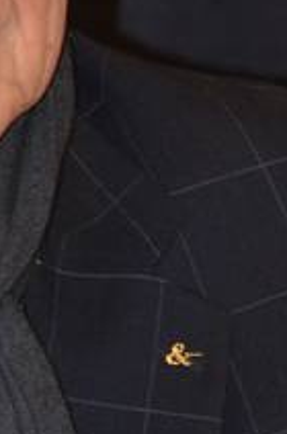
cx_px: -51
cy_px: 184
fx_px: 7631
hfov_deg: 2.2
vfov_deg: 3.3
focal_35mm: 634
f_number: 4.8
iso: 800
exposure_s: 1/60
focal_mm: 112
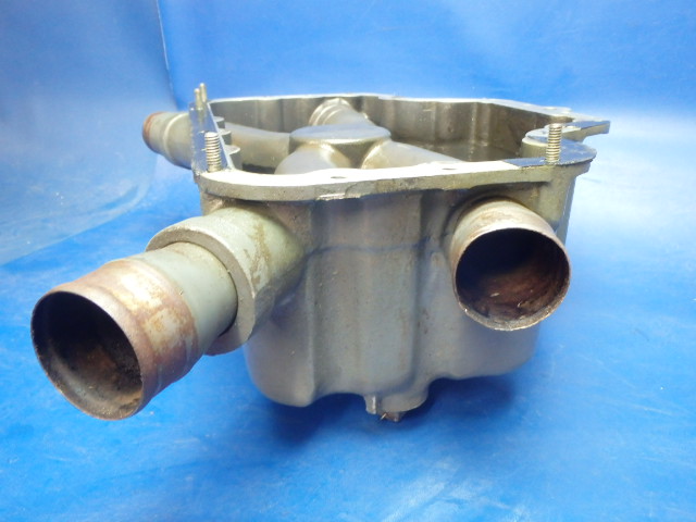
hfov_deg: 63.4
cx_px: 348
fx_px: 563
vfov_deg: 49.7
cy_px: 261
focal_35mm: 28
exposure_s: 1/13
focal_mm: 5
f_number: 3.9
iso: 800
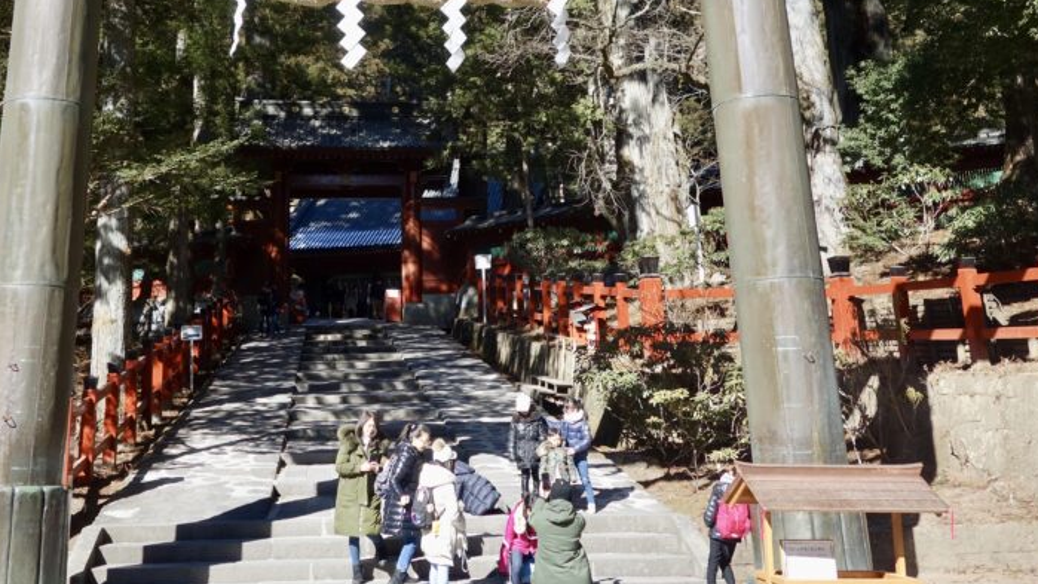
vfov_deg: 27.2
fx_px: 1183
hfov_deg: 47.1
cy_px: 120
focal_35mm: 43
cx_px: 416
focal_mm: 10.4
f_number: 4
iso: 125
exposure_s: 1/400
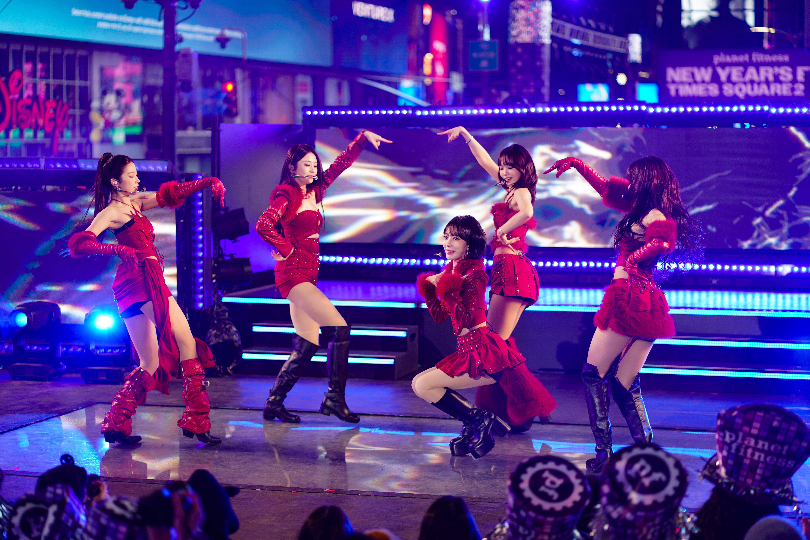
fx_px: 1913
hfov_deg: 23.9
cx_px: 405
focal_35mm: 85
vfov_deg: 16.1
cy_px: 270
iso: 160
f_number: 2
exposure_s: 1/400
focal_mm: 85
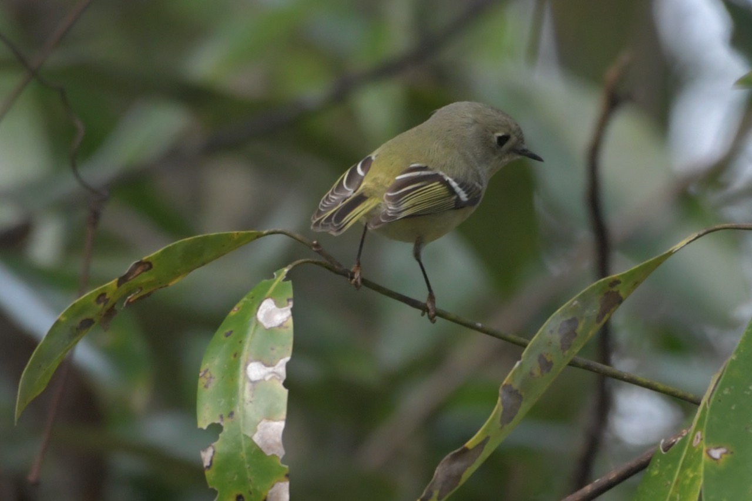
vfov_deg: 1.8
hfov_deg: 2.7
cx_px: 376
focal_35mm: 750
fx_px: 15669
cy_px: 250
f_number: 7.1
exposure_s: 1/1000
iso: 1600
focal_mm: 500
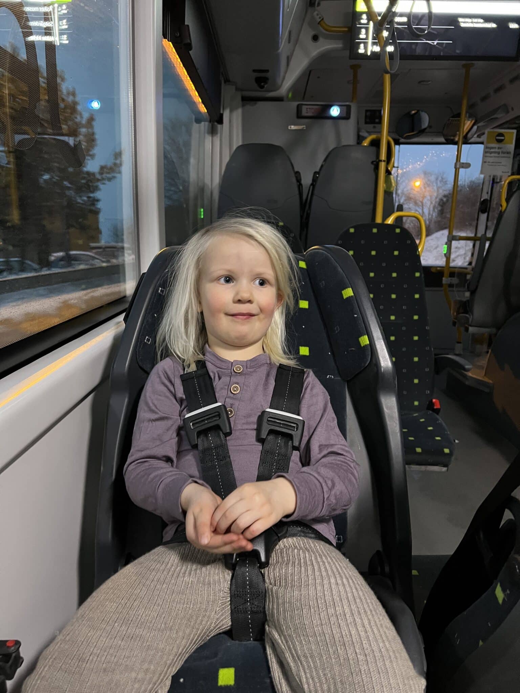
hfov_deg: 53.1
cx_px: 260
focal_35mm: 26
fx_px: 521
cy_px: 346
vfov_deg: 67.3
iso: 400
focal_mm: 5.7
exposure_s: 1/33
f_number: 1.5
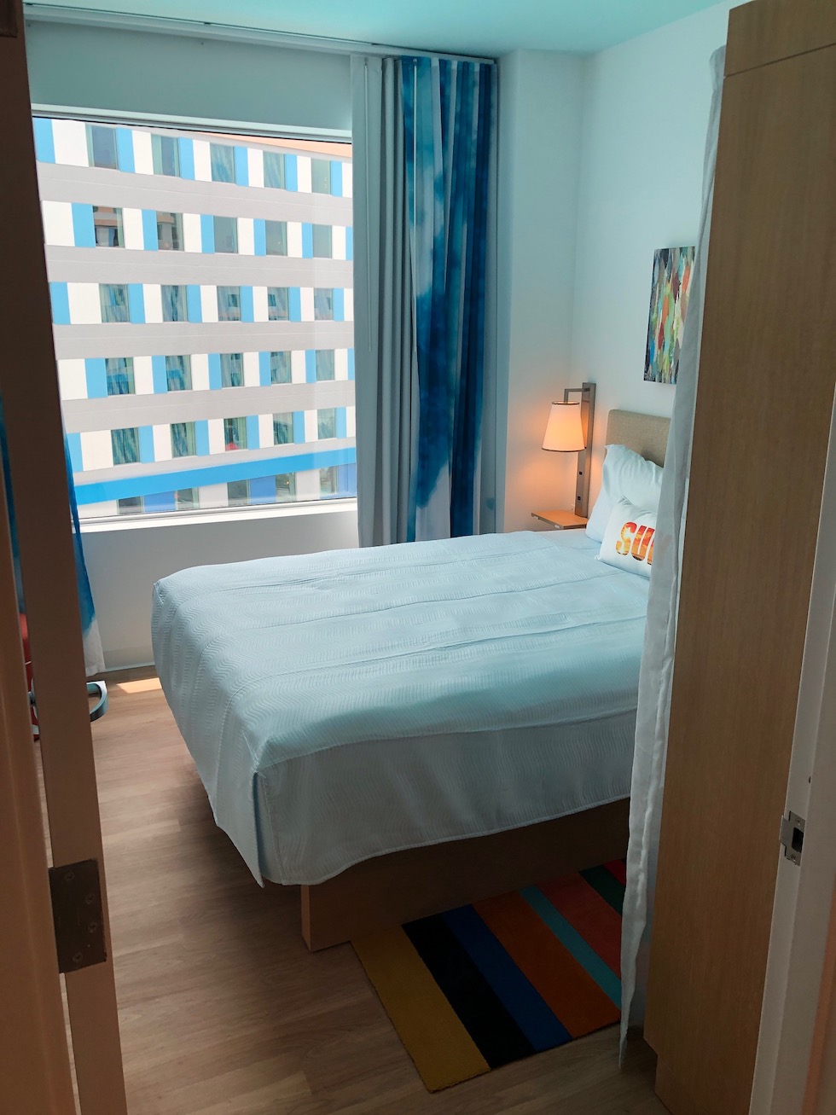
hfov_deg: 49.7
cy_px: 558
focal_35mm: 28
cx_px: 418
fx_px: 902
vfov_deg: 63.4
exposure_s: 1/294
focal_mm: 4
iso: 20
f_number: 1.8
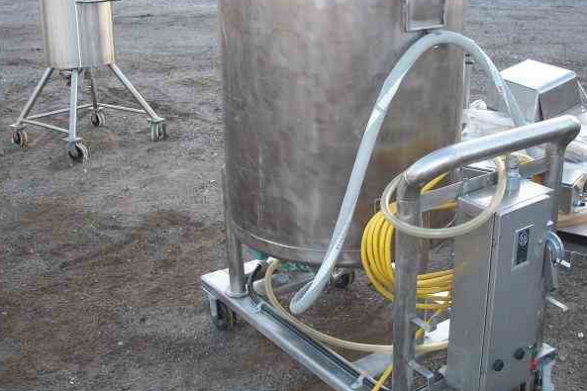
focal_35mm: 45
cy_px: 183
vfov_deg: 29.8
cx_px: 319
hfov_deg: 43.6
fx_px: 734
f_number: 3.1
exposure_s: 1/60
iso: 160
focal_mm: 6.3
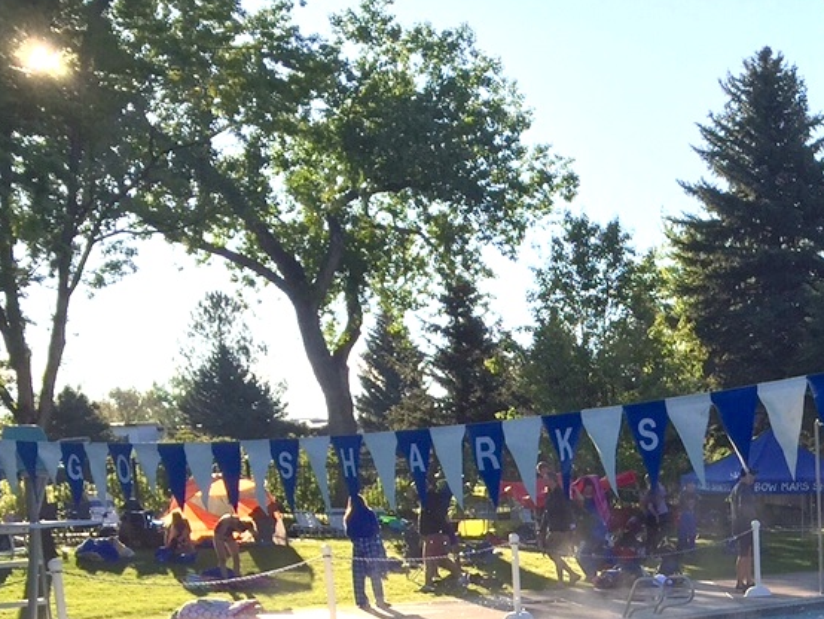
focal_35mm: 67
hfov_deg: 26.4
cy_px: 698
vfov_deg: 20.8
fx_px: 1596
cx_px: 937
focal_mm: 4.15
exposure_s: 1/1041
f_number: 2.2
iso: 32
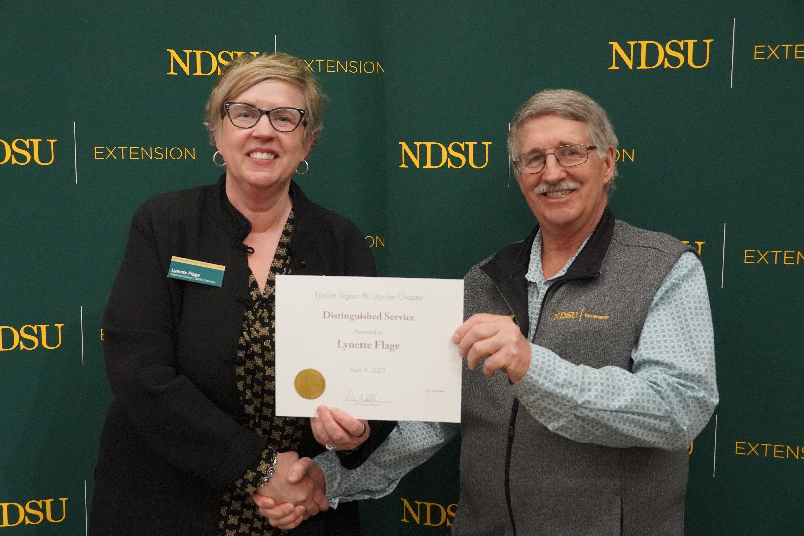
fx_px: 1005
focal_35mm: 45
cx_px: 402
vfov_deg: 29.9
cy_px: 268
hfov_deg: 43.6
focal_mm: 30
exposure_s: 1/160
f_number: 4.5
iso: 6400
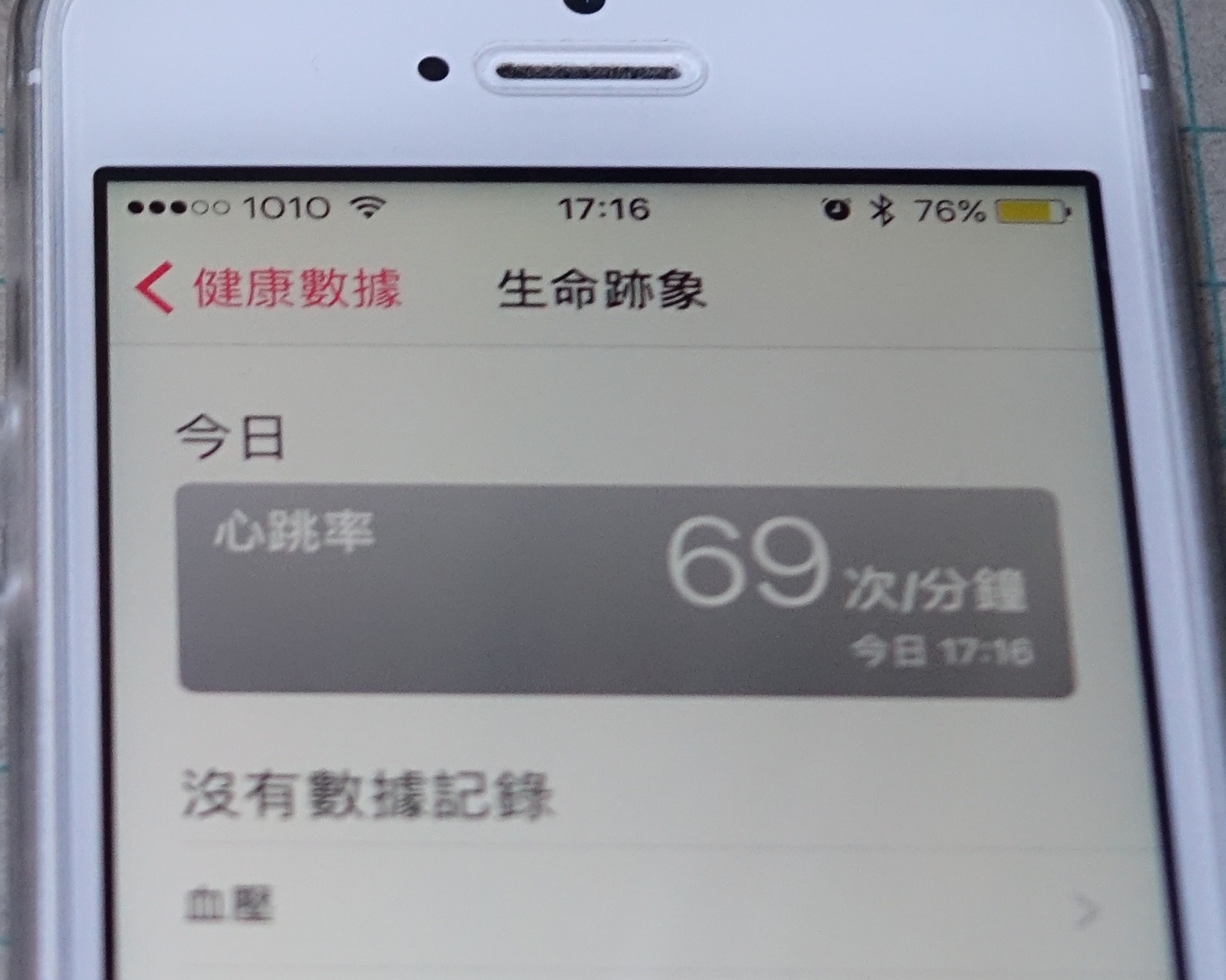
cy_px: 1034
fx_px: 5552
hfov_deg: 12.2
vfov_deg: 10.0
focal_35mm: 153
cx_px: -384
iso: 800
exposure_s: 1/50
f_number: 2.8
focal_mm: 17.83
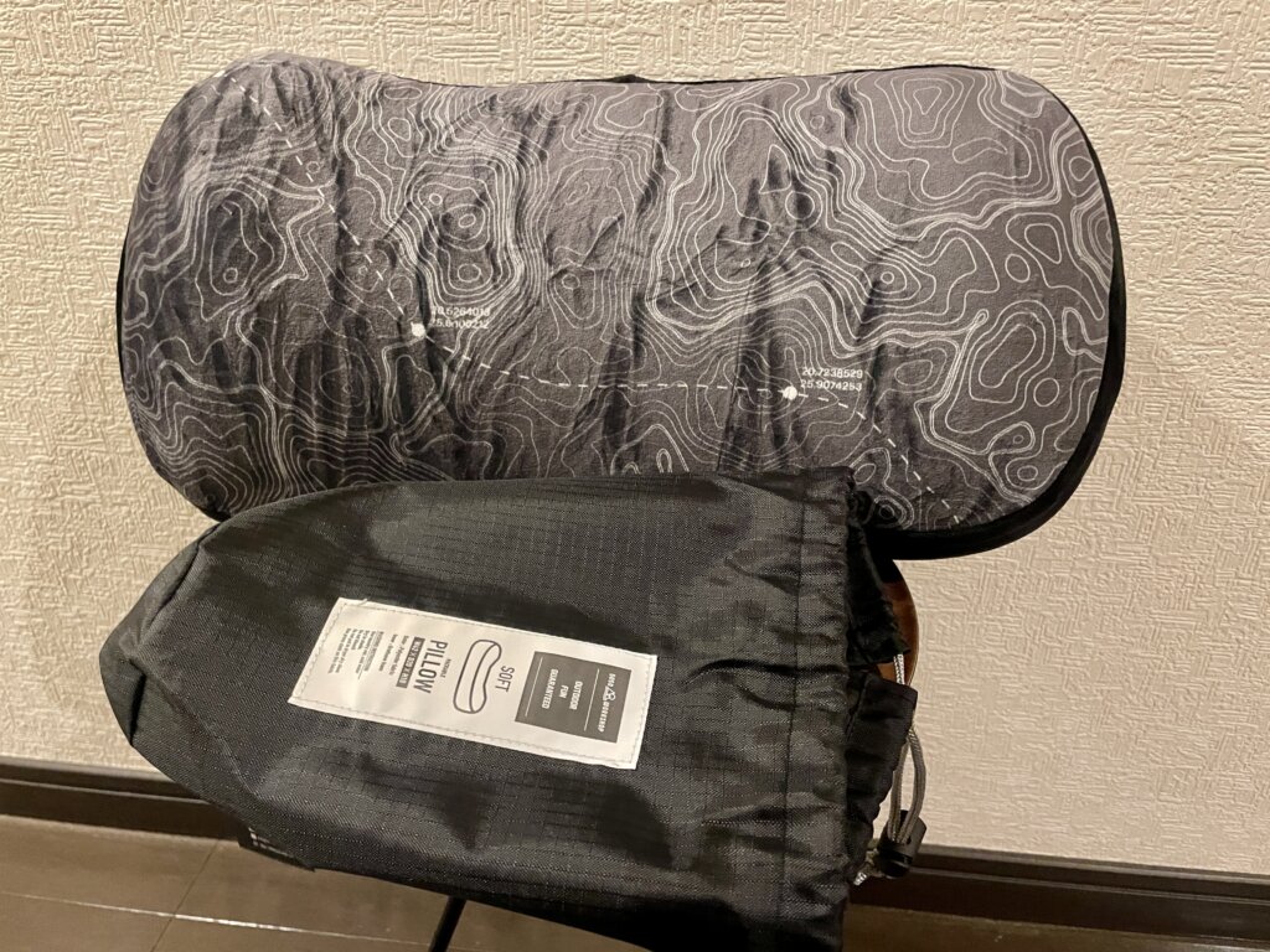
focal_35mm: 26
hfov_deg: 67.3
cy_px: 476
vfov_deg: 53.1
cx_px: 635
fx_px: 954
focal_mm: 4.2
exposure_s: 1/25
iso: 640
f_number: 1.6
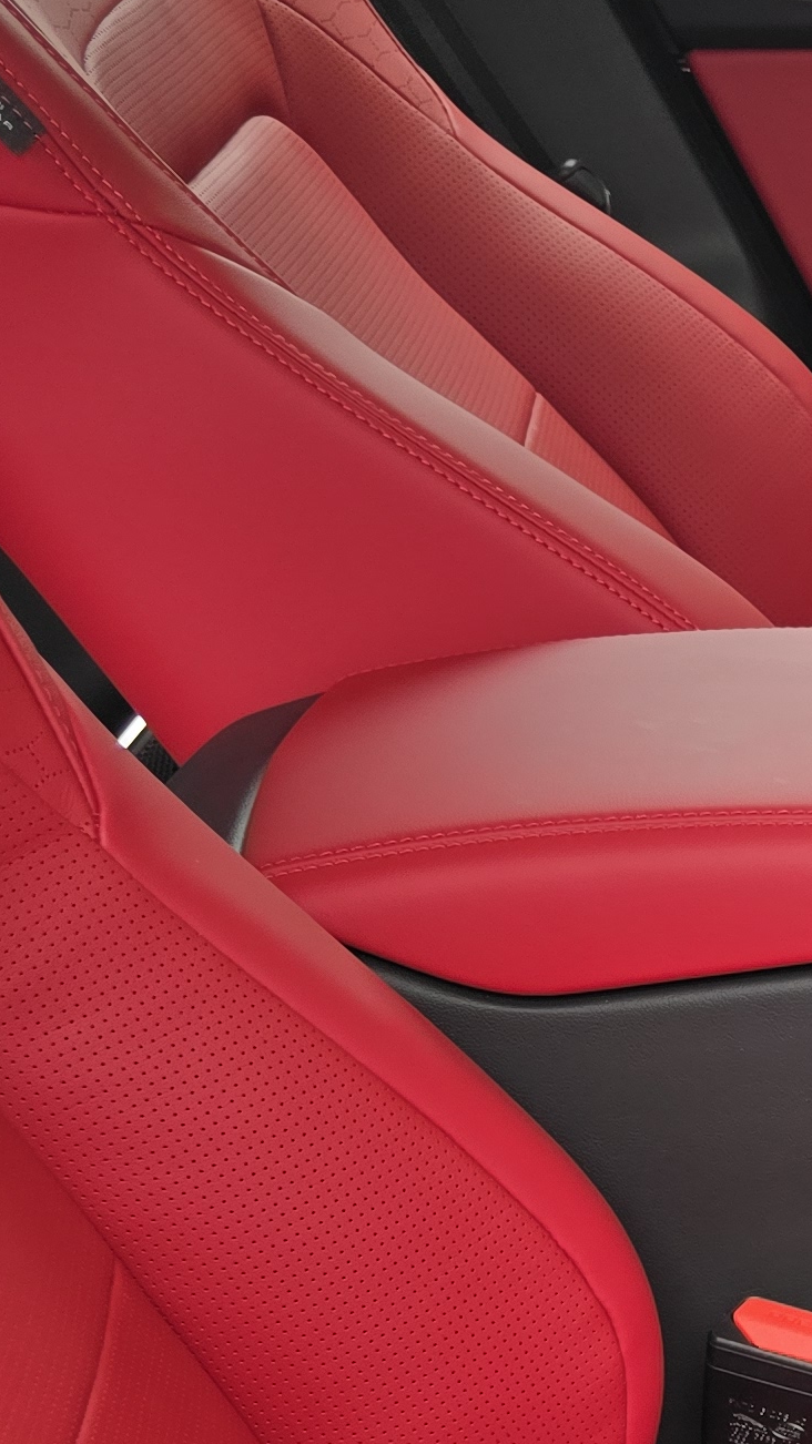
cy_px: 1336
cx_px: 2207
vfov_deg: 26.5
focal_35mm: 77
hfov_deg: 11.5
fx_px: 2949
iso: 20
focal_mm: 6.3
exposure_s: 1/180
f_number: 1.7
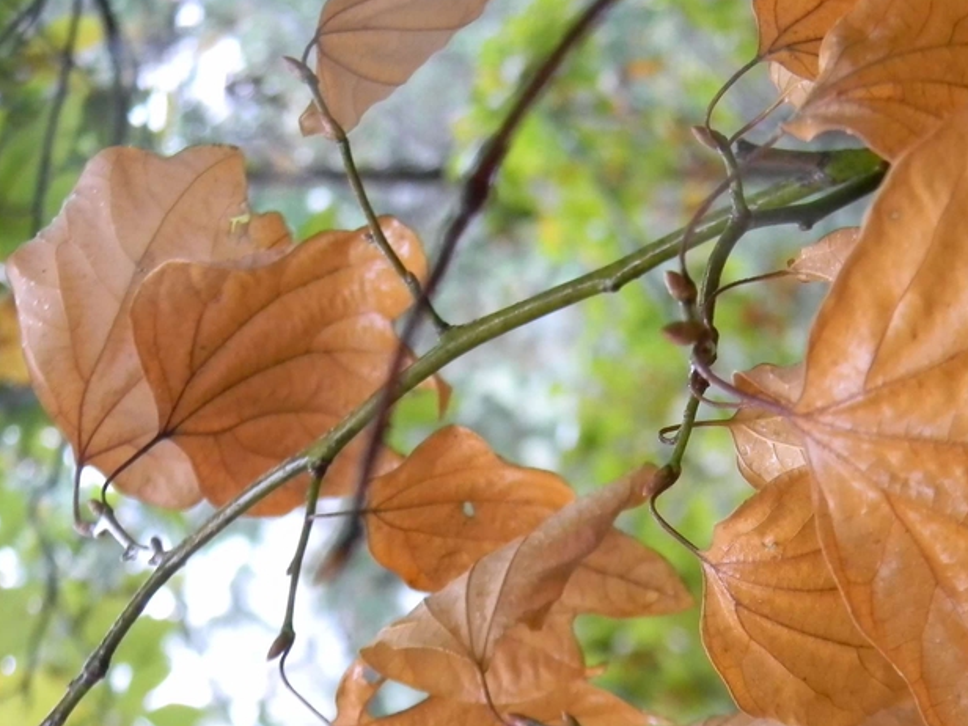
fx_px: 2880
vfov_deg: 14.3
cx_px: 748
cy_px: 486
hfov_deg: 18.9
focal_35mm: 103
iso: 400
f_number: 4.5
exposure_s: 1/14.1
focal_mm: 15.1
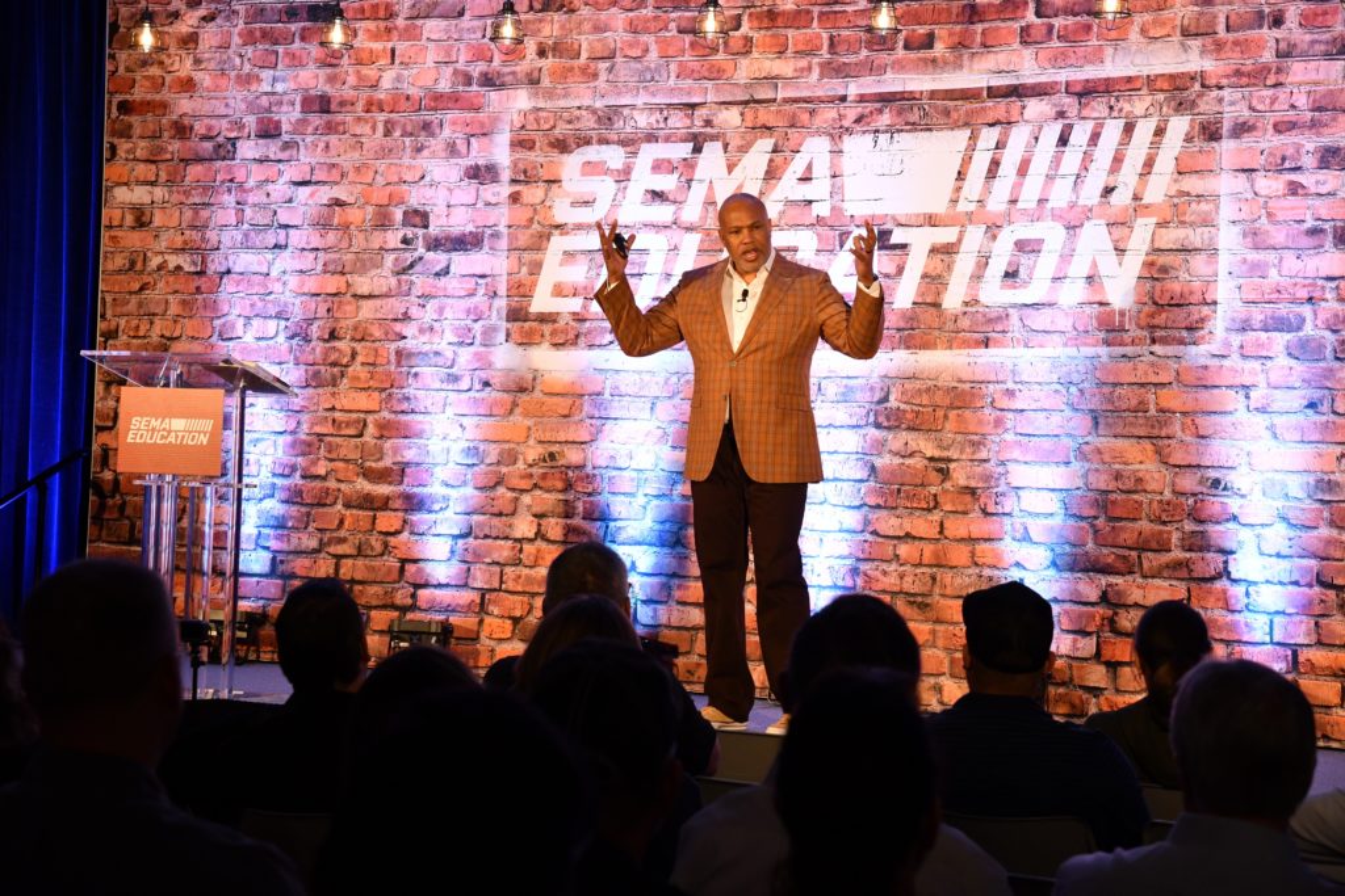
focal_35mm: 78
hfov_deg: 26.0
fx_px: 2914
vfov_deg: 17.5
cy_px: 448
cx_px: 672
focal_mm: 52
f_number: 5
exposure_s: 1/100
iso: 1000
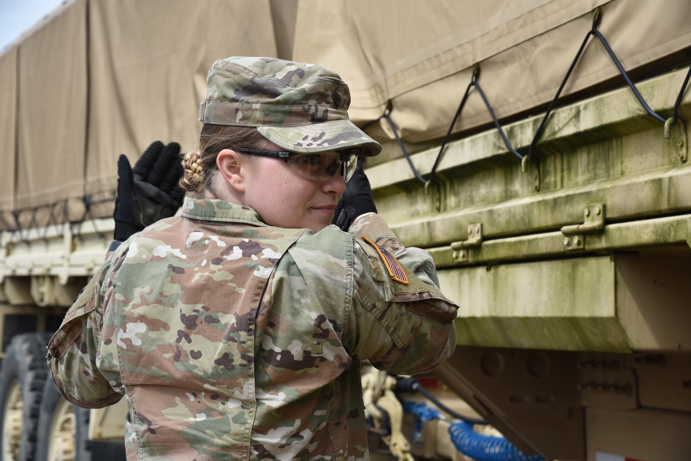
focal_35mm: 75
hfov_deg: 27.0
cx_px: 346
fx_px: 1440
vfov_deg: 18.2
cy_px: 230
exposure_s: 1/320
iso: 200
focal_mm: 75
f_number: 9
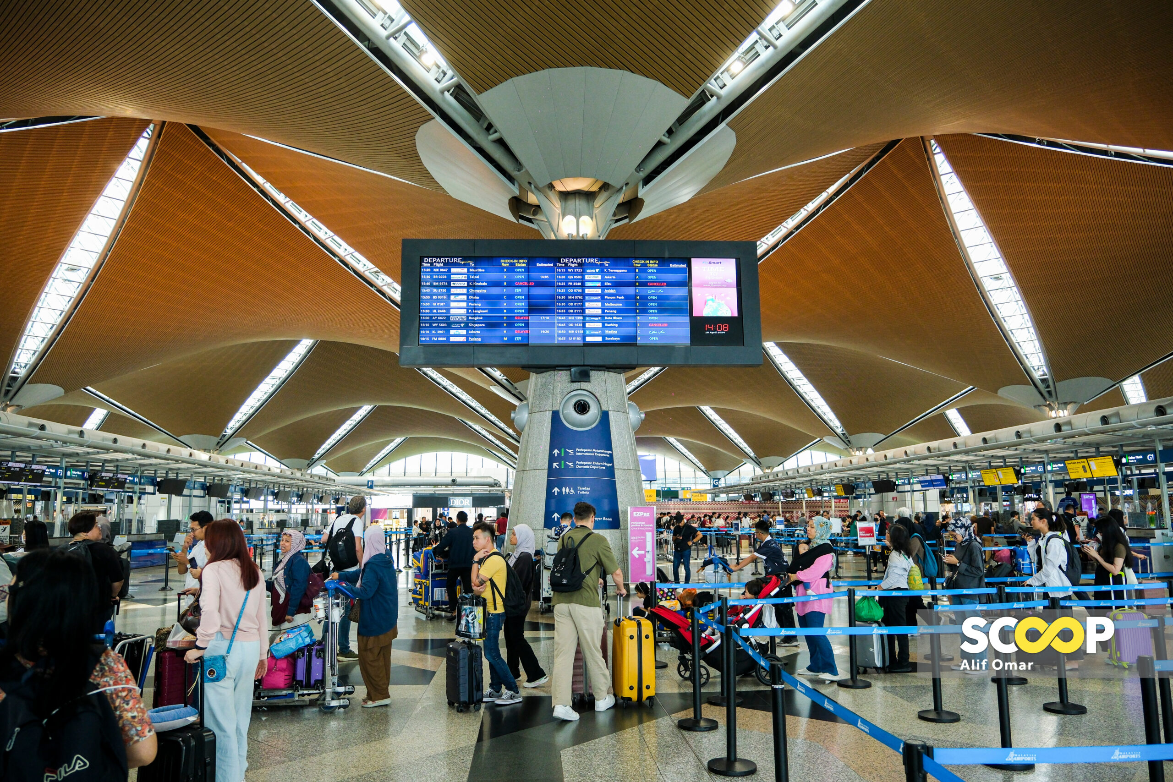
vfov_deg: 53.1
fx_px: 782
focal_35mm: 24
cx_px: 586
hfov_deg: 73.7
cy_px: 391
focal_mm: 16
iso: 1250
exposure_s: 1/200
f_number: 2.8
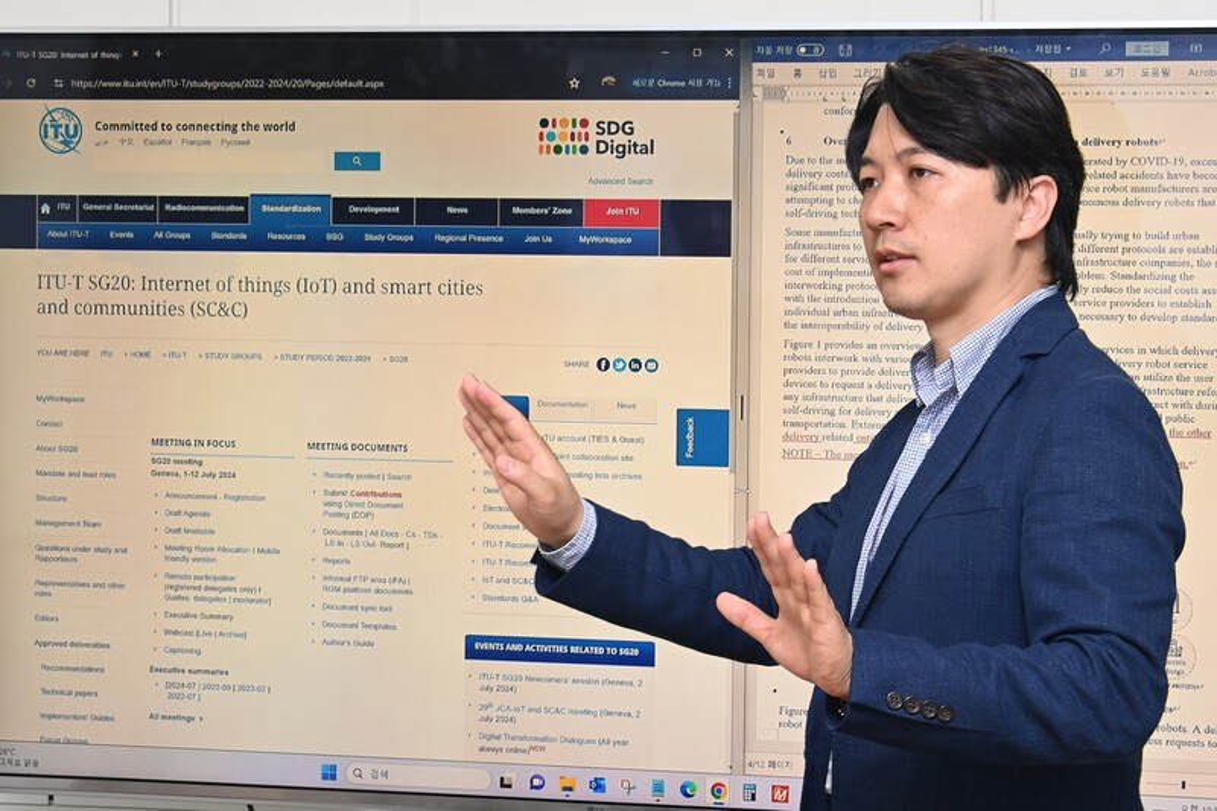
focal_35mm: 97
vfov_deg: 14.1
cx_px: 608
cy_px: 406
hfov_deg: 21.0
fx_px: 3278
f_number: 6.3
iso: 1250
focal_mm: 65
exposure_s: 1/60
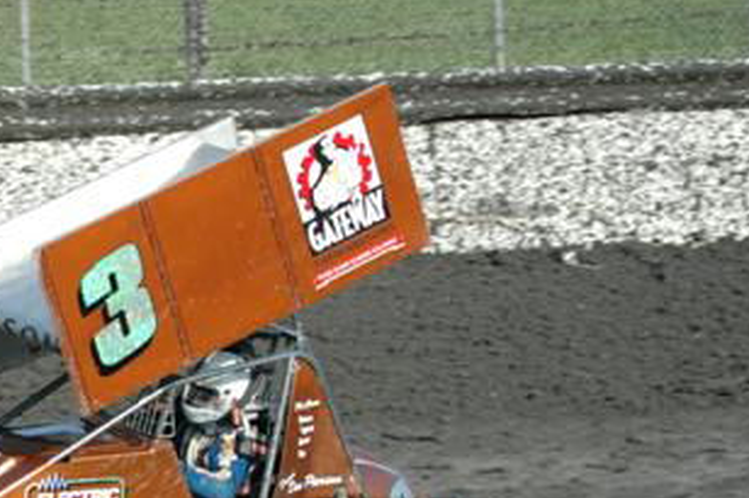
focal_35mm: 226
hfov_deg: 9.1
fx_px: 4699
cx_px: 134
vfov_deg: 6.1
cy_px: 404
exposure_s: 1/1000
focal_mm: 86
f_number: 4.5
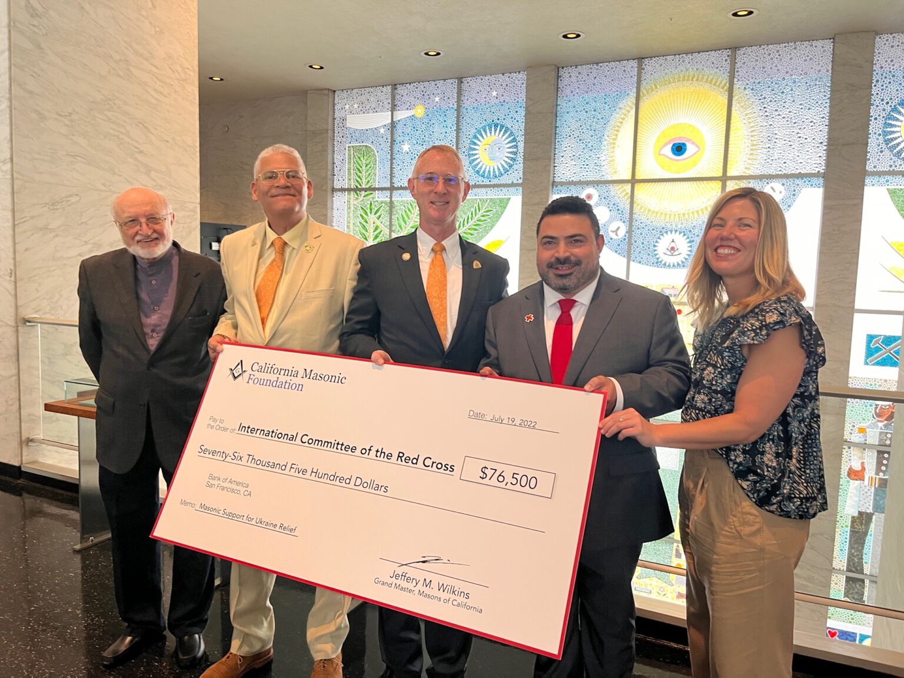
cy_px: 339
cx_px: 452
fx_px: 679
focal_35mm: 26
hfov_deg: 67.3
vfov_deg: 53.1
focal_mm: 5.1
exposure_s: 1/60
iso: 125
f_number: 1.6
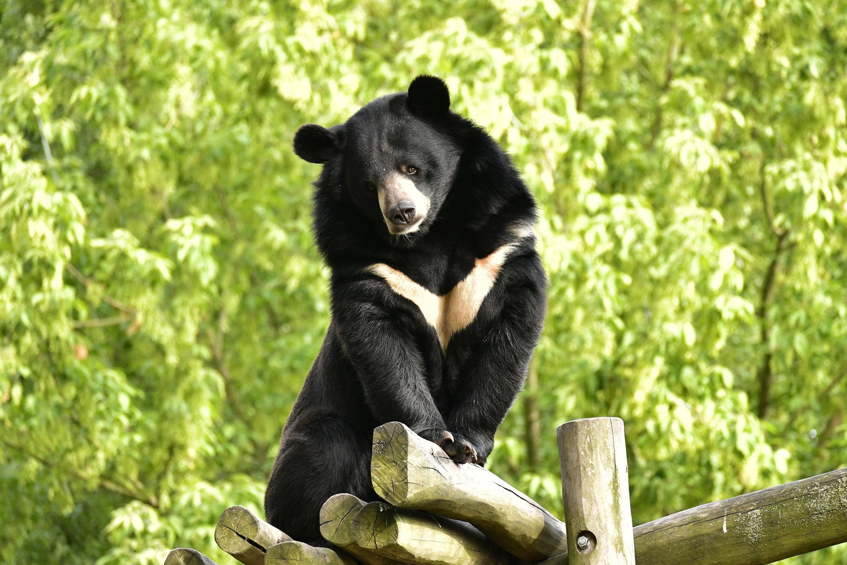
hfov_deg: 8.6
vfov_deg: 5.7
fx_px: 5647
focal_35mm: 240
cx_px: 424
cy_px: 282
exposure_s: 1/1000
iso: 3200
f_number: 6.3
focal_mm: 240
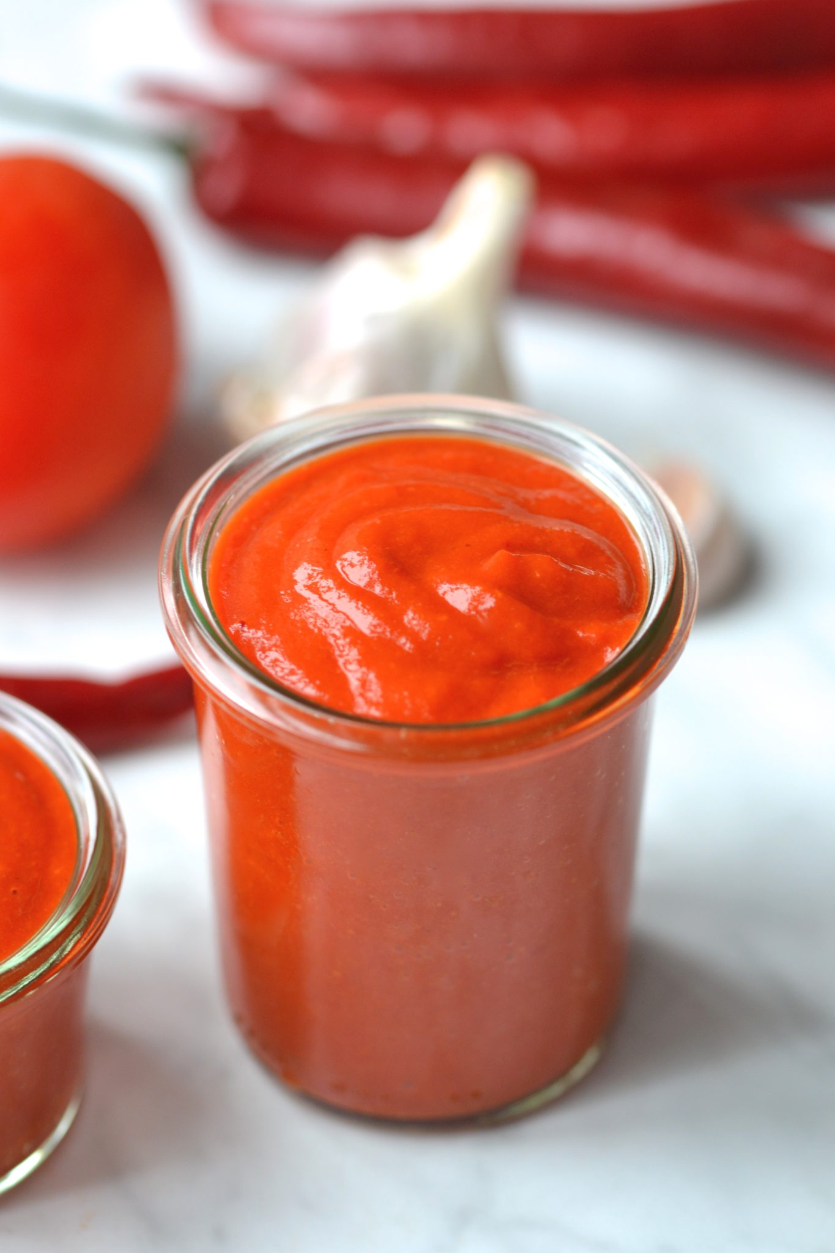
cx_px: 418
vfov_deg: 13.0
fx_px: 5480
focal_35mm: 158
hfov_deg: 8.7
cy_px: 626
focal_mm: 105
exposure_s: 1/80
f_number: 4.5
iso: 400
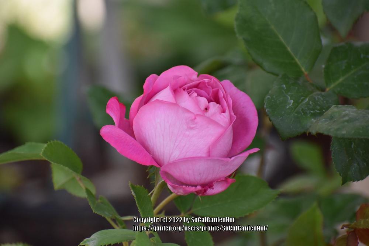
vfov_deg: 5.4
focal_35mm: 255
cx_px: 184
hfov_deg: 8.1
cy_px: 123
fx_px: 2614
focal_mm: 170
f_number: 5
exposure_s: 1/1000
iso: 500
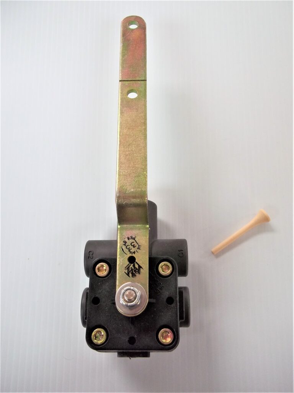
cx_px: 147
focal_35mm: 32
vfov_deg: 56.8
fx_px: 362
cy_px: 196
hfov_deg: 44.2
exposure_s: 1/30
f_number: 2.9
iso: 87
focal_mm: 5.7
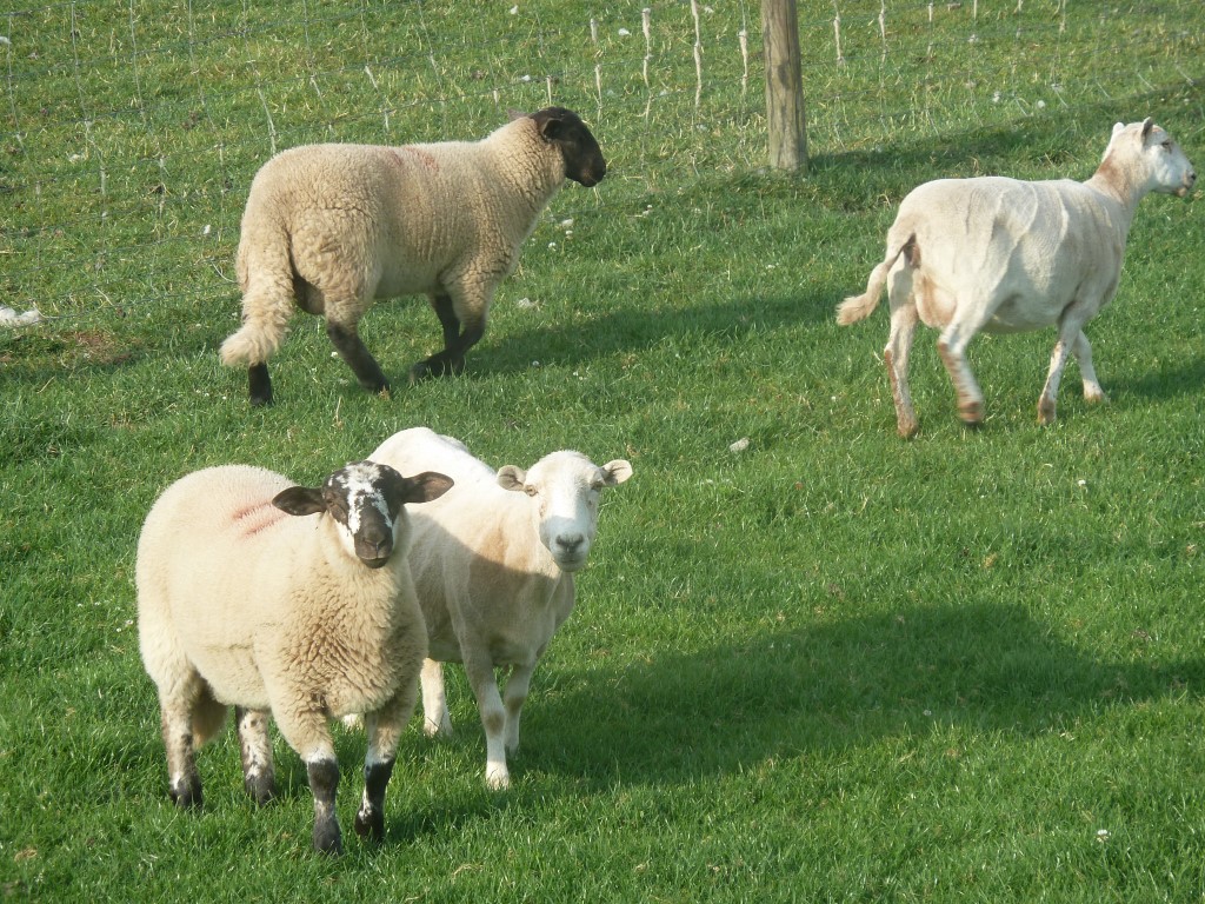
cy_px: 452
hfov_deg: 9.4
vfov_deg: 7.1
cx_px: 602
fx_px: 7310
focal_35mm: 210
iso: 80
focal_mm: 34.4
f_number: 4.6
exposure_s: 1/125
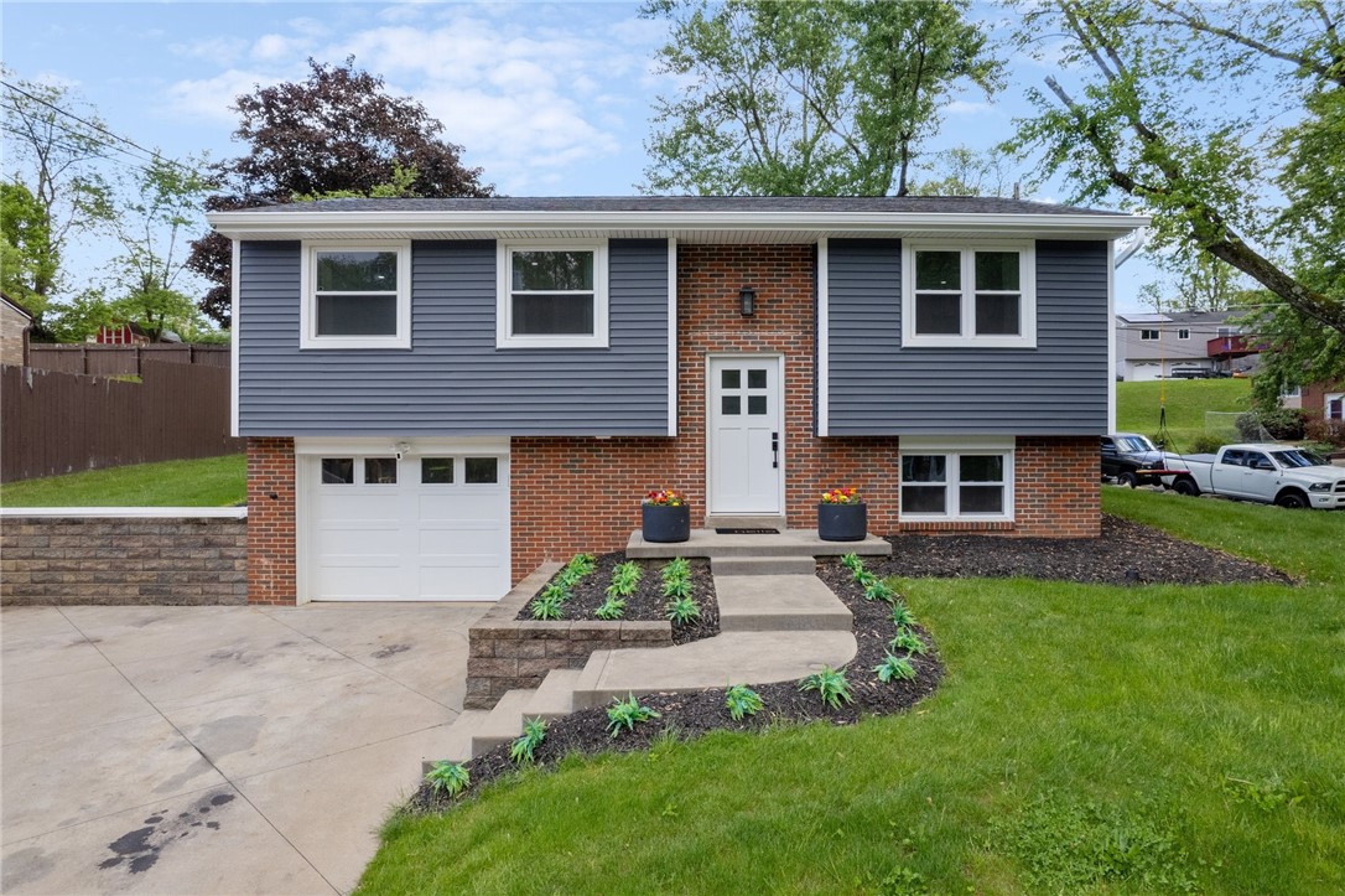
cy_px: 448
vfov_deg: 57.2
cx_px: 672
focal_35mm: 22
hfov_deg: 78.6
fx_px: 822
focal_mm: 8.38
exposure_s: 1/500
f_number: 2.8
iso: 100
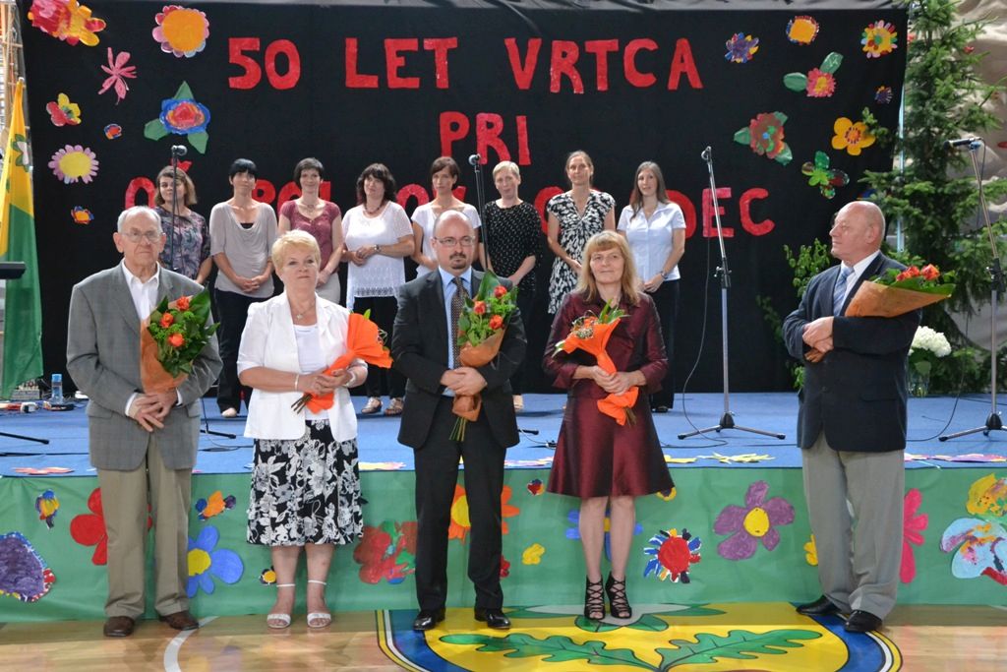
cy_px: 336
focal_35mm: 57
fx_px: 1595
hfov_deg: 35.0
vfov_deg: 23.8
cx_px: 504
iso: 3200
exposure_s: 1/40
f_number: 4.5
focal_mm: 38
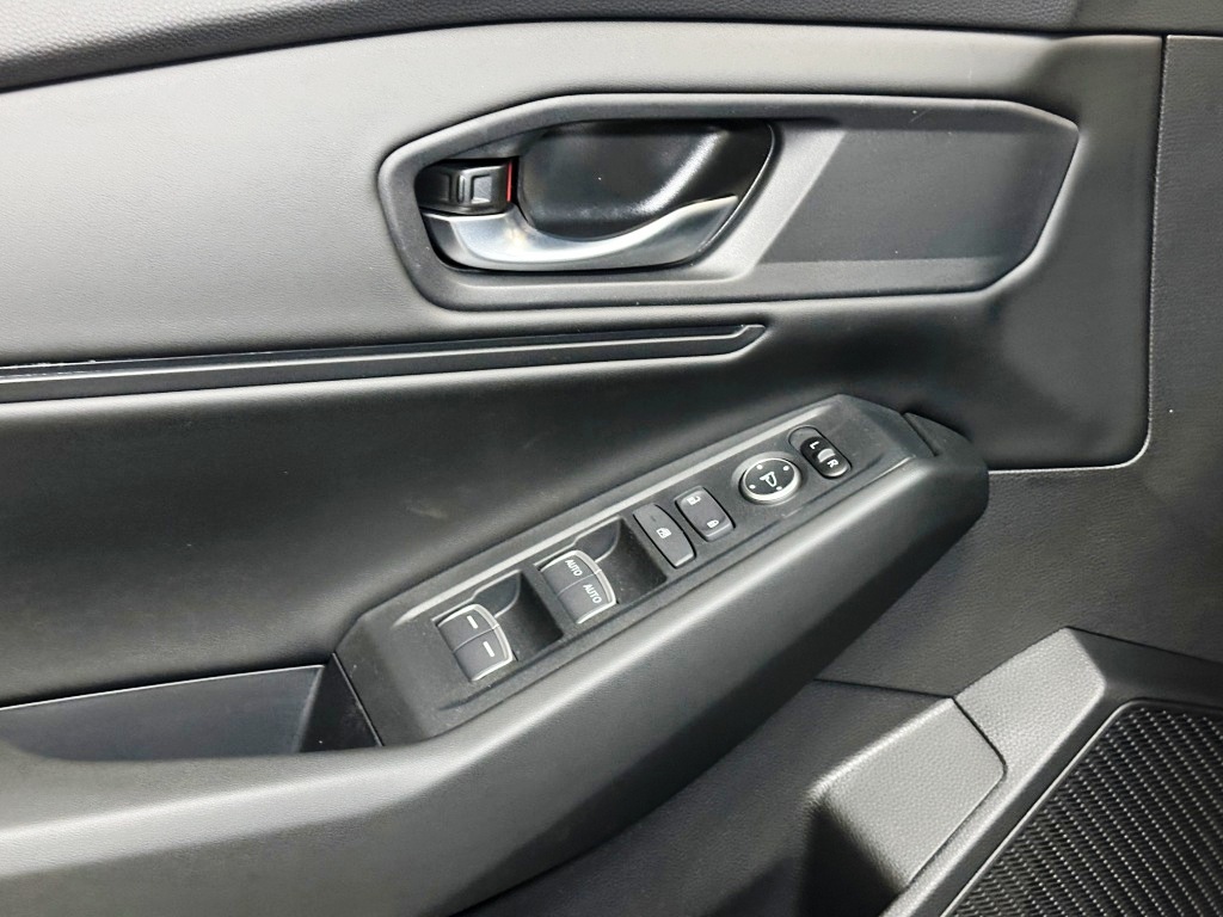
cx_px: 612
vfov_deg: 30.3
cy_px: 458
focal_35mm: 48
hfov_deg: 39.7
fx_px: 1696
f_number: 1.78
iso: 640
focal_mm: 6.86
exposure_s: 1/30
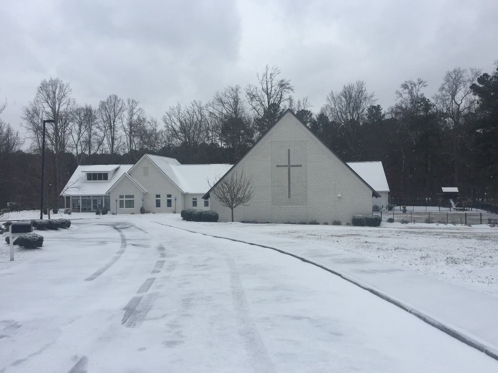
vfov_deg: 46.8
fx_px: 432
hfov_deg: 60.0
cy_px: 184
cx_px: 255
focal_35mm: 30
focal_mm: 4.15
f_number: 2.2
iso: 32
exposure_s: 1/1582
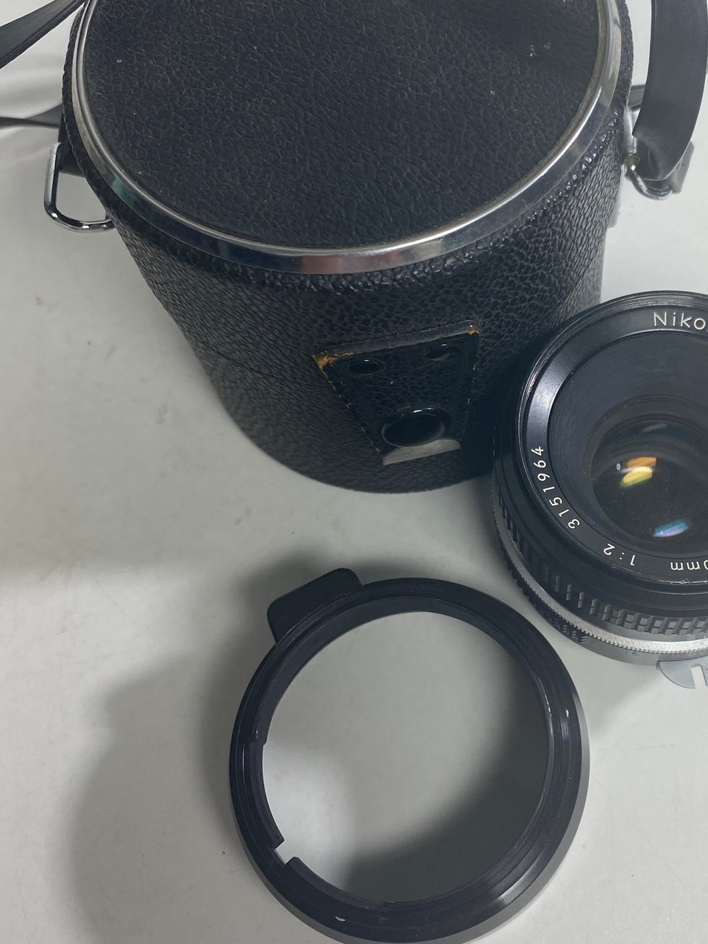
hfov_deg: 34.6
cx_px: 498
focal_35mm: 41
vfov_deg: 45.7
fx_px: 1118
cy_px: 427
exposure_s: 1/190
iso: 32
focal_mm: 4.25
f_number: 1.8
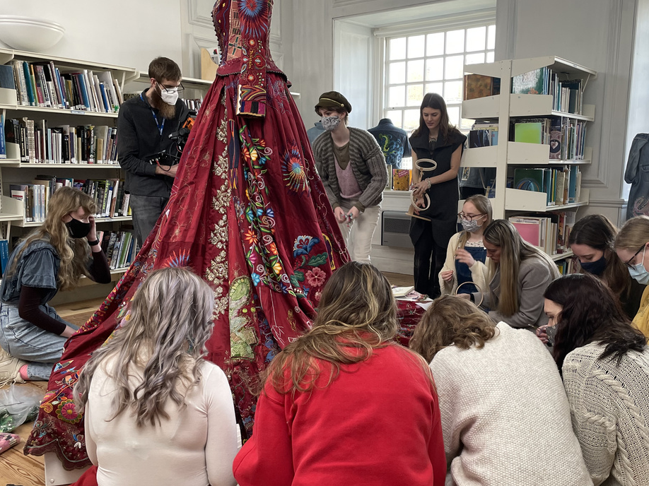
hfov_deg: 53.9
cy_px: 254
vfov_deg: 41.8
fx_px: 637
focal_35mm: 34
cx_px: 353
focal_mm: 4.2
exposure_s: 1/100
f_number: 1.6
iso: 100
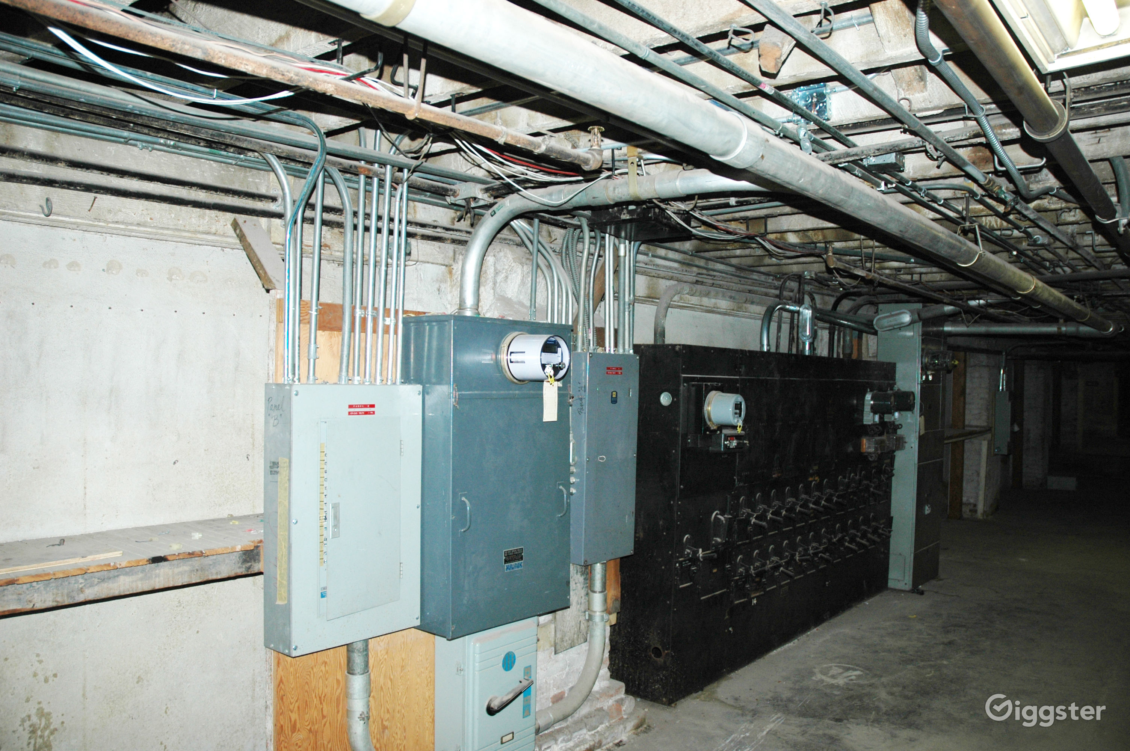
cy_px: 376
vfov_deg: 47.8
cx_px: 565
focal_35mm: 27
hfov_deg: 67.4
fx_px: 847
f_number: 3.5
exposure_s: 1/60
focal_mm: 18
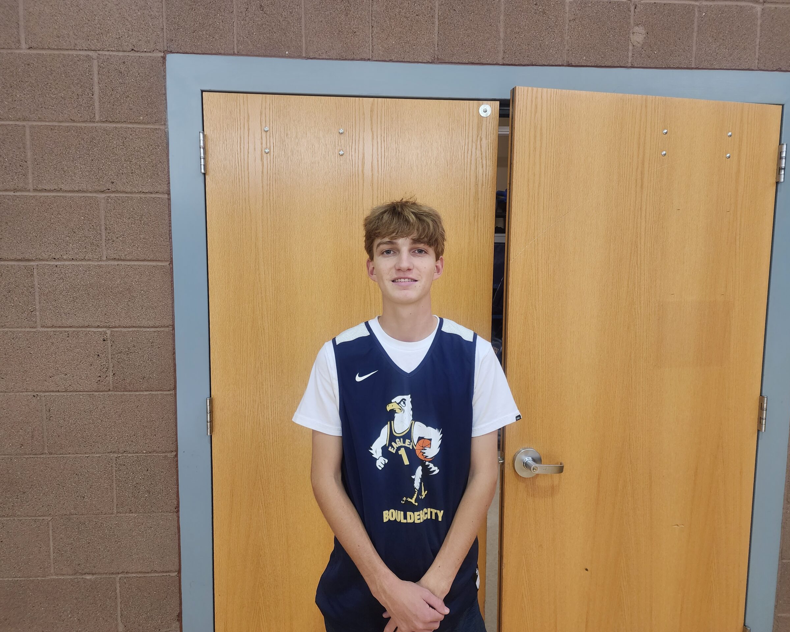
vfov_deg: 58.8
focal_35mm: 24
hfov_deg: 70.3
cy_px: 316
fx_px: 561
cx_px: 401
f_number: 1.8
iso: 320
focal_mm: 6.4
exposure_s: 1/120
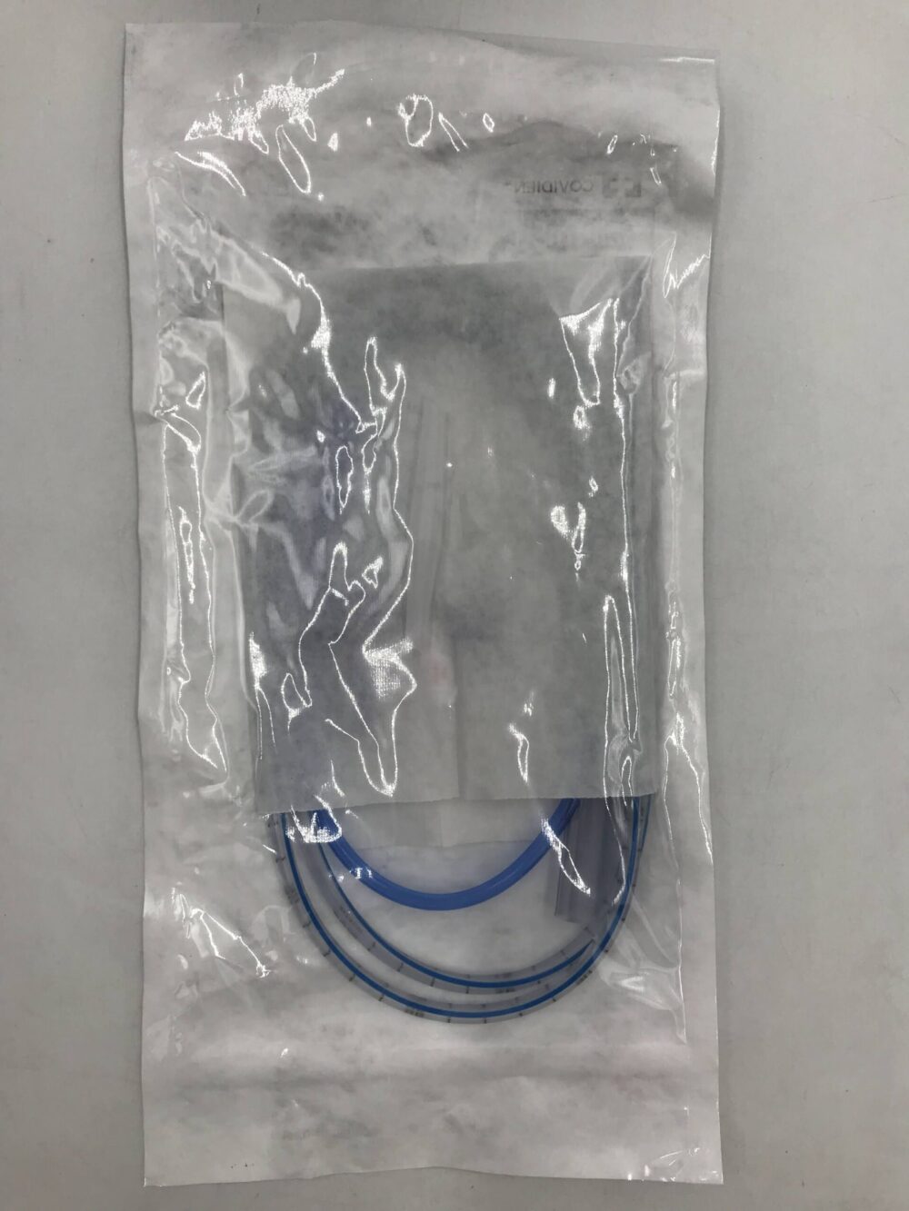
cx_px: 454
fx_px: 980
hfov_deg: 49.8
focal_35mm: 28
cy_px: 606
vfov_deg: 63.4
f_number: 1.8
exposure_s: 1/310
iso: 20
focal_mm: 3.99
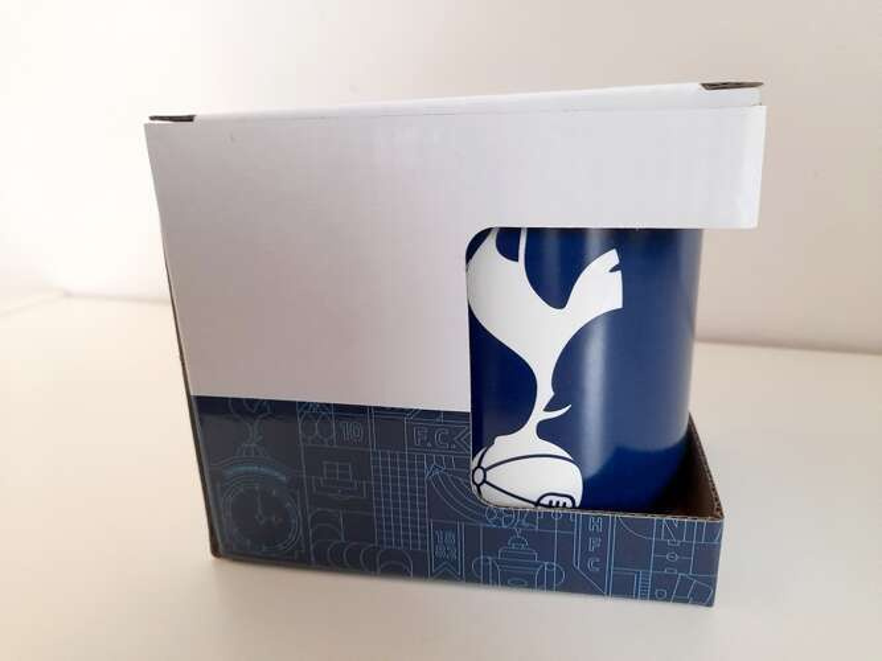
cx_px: 441
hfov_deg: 69.4
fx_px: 637
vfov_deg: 54.9
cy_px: 330
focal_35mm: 25
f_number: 2
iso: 320
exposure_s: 1/30
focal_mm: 4.6
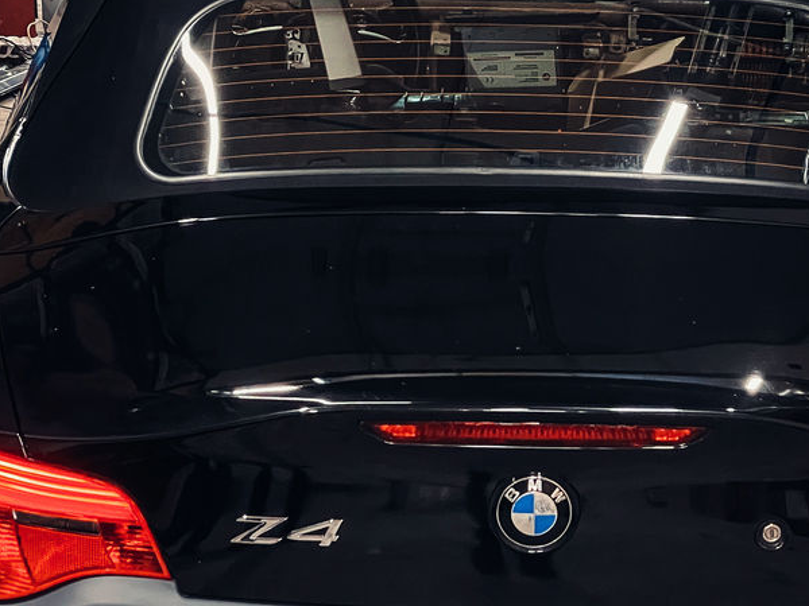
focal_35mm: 104
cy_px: 512
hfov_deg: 18.8
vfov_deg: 14.1
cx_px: 537
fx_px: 2431
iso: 800
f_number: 2
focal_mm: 6
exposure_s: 1/50
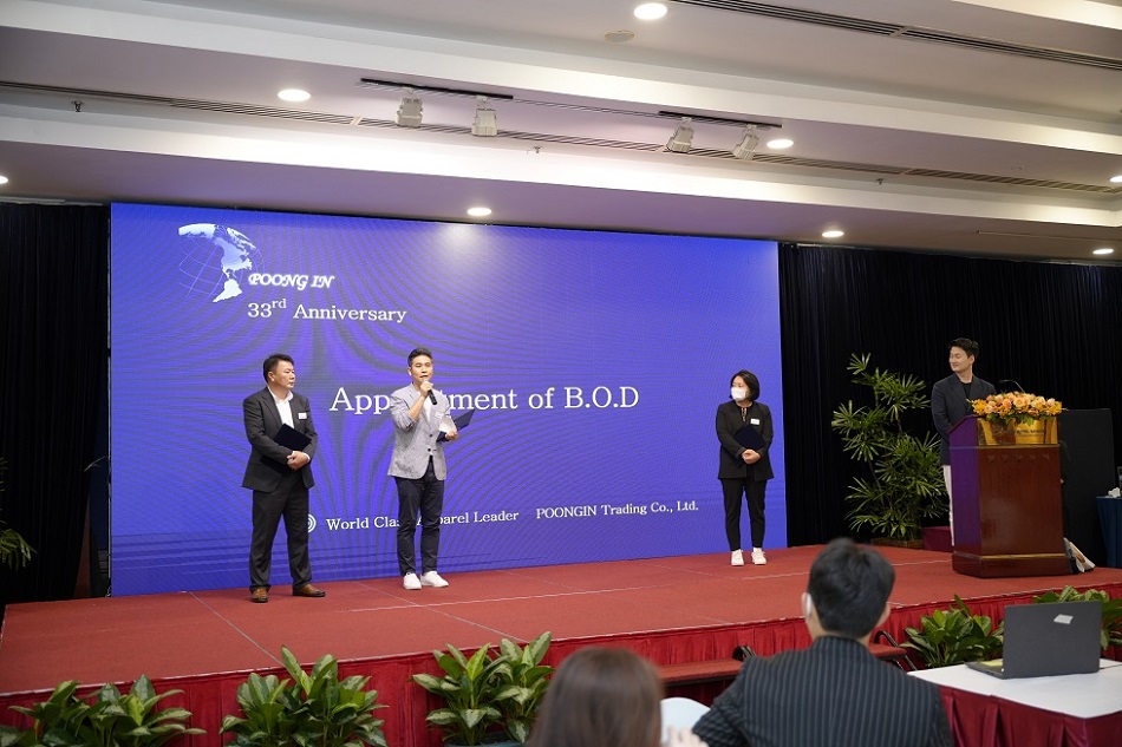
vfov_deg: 36.2
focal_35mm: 37
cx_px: 561
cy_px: 374
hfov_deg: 52.3
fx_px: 1144
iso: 1250
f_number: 2.8
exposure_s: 1/125
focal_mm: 36.7
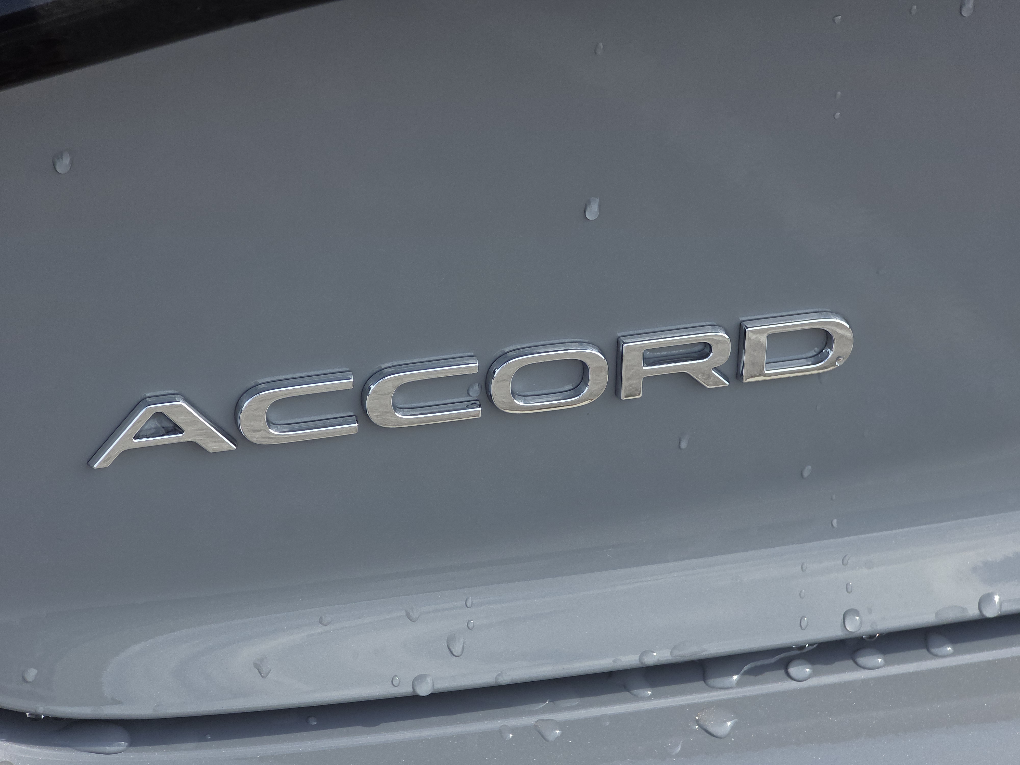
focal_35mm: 115
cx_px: 510
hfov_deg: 17.1
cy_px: 382
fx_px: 3389
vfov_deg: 12.9
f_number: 3.4
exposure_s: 1/603
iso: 64
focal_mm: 18.6
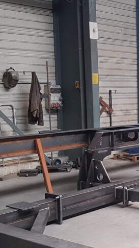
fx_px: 459
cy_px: 150
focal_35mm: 70
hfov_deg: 15.8
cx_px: 208
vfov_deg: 30.1
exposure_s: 1/50
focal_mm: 4.2
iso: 80
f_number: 1.7
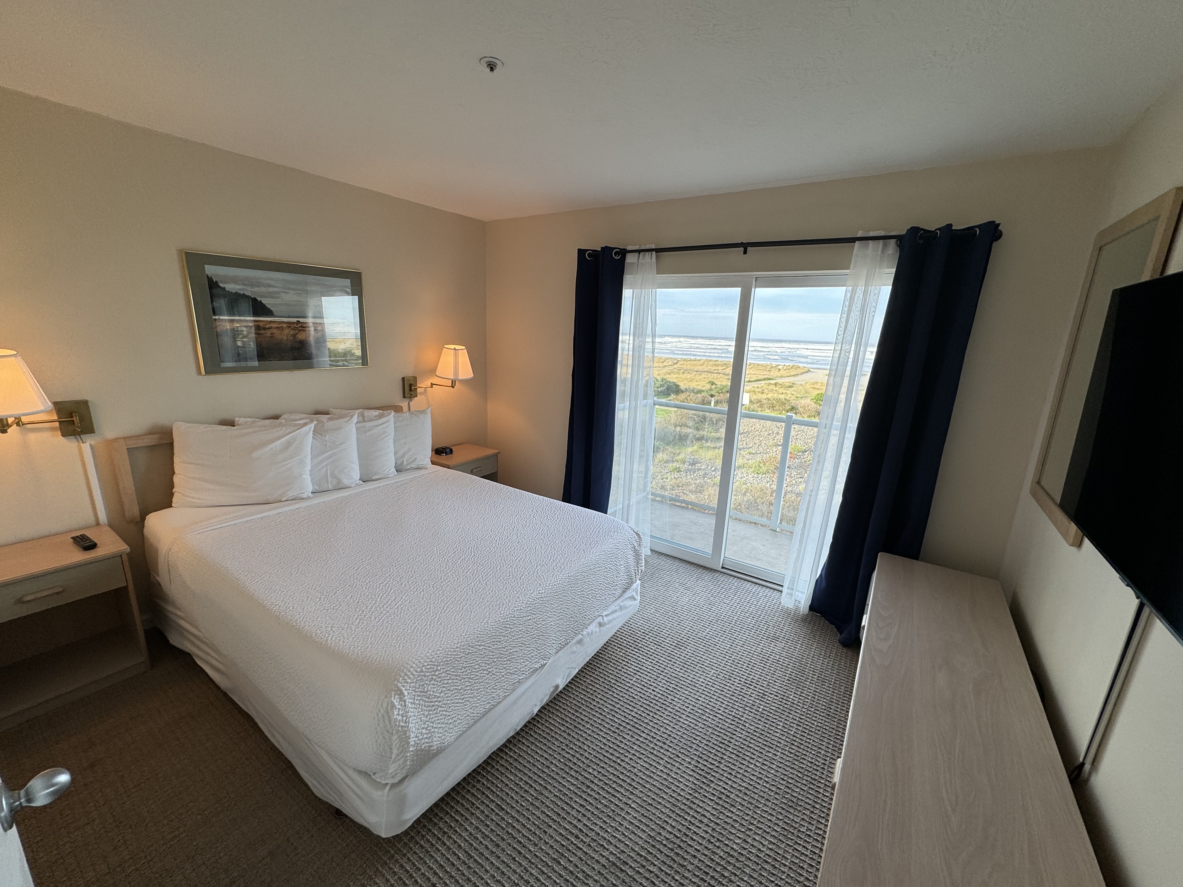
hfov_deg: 102.1
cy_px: 444
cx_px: 592
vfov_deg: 85.7
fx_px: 478
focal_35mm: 14
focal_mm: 2.22
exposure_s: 1/120
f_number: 2.2
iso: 50
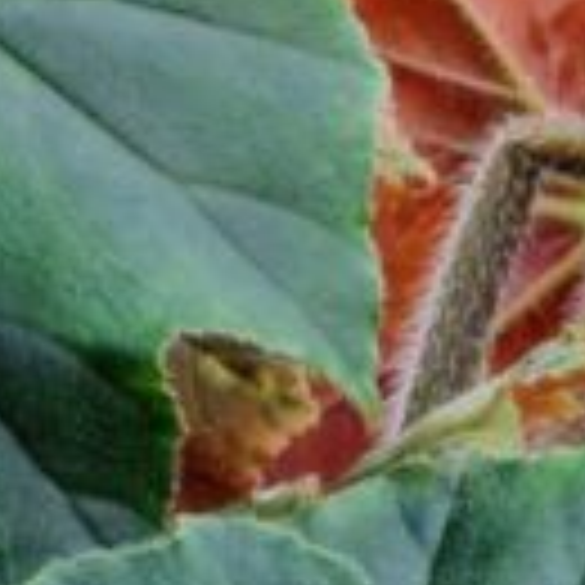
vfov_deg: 3.2
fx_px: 10420
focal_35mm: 545
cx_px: -216
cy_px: 616
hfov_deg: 3.2
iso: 200
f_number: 3.8
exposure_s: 1/100
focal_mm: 30
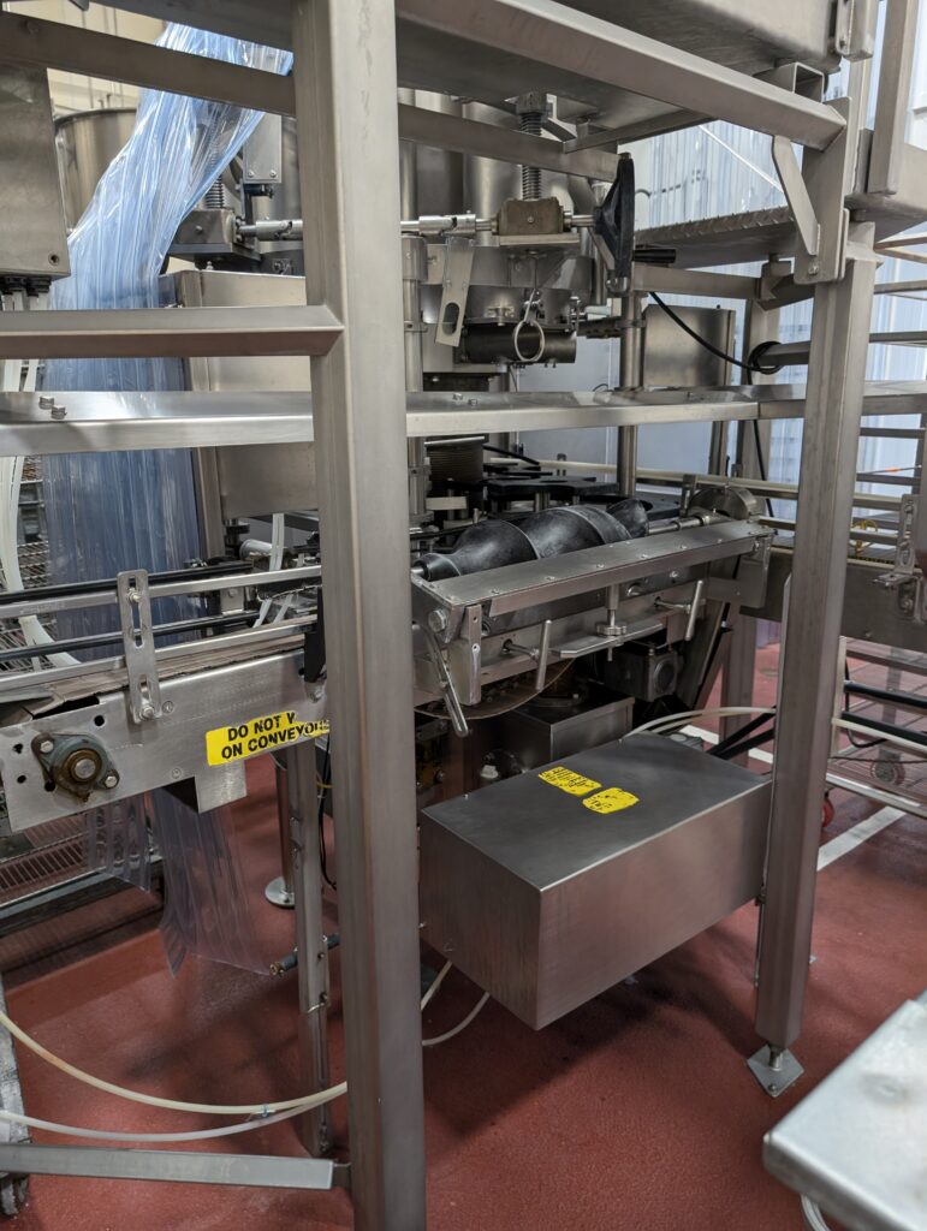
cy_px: 616
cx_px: 464
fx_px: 855
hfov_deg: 56.9
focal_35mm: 24
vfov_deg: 71.5
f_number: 1.68
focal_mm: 6.9
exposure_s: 1/104
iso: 590
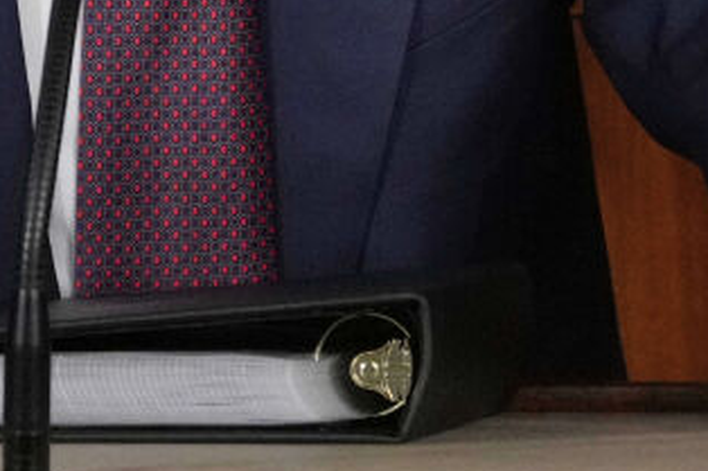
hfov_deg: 0.9
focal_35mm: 2248
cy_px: -716
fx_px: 44186
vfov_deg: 0.6
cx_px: 775
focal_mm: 400
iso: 5000
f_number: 5.6
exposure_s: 1/500
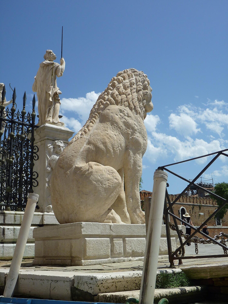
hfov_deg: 32.9
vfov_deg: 42.9
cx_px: 114
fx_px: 386
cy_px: 152
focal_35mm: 44
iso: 80
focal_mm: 7.8
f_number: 4.3
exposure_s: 1/800
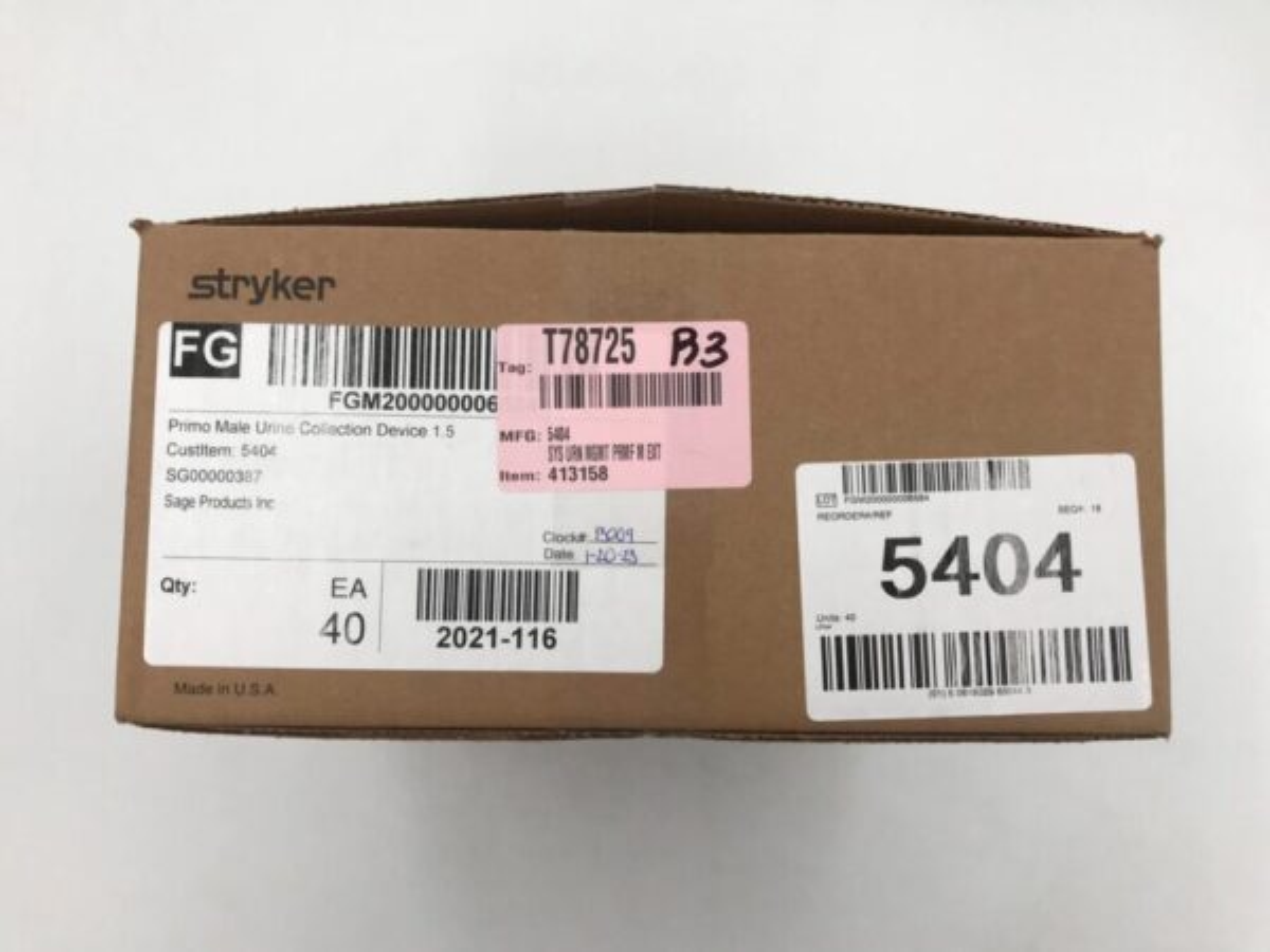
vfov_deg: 49.7
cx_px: 635
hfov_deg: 63.4
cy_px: 476
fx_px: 1027
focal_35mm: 28
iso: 32
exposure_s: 1/120
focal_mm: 3.99
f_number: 1.8
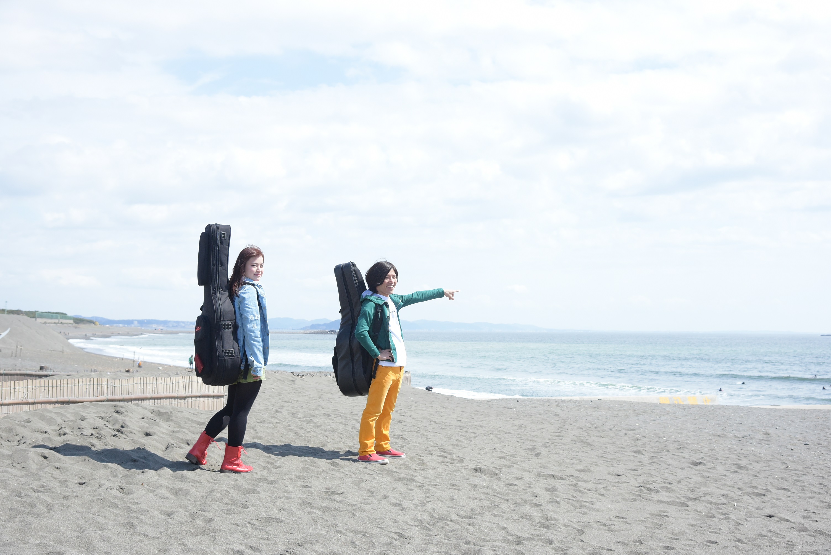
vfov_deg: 30.5
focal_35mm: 44
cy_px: 278
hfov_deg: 44.5
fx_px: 1016
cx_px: 416
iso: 1600
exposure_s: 1/4000
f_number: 5
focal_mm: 44
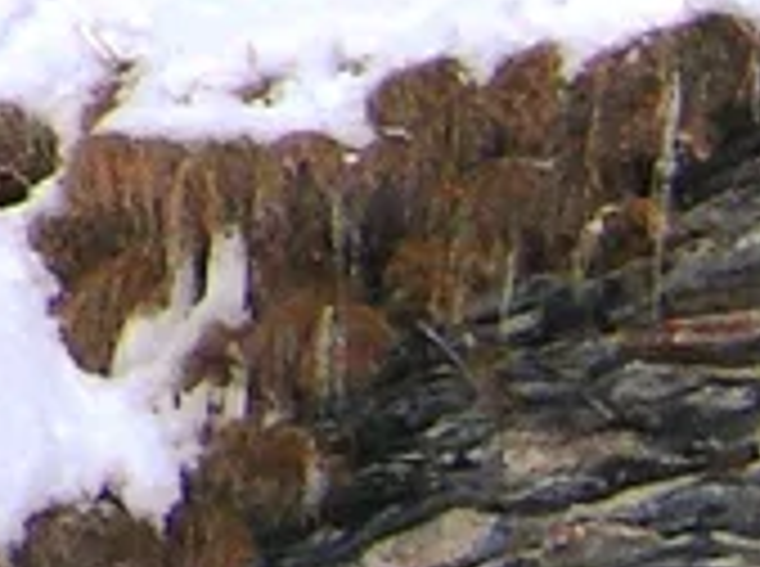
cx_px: -666
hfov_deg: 0.5
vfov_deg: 0.4
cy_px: -119
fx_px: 87502
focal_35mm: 3994
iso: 100
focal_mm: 88.8
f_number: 8
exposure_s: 1/400
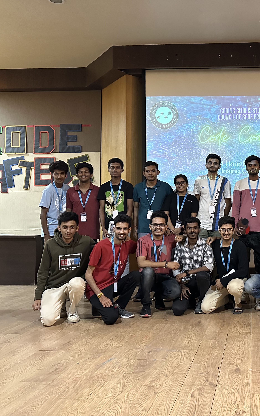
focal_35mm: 34
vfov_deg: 56.7
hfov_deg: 35.1
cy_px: 208
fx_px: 385
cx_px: 234
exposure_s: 1/40
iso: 1000
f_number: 1.78
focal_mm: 6.86
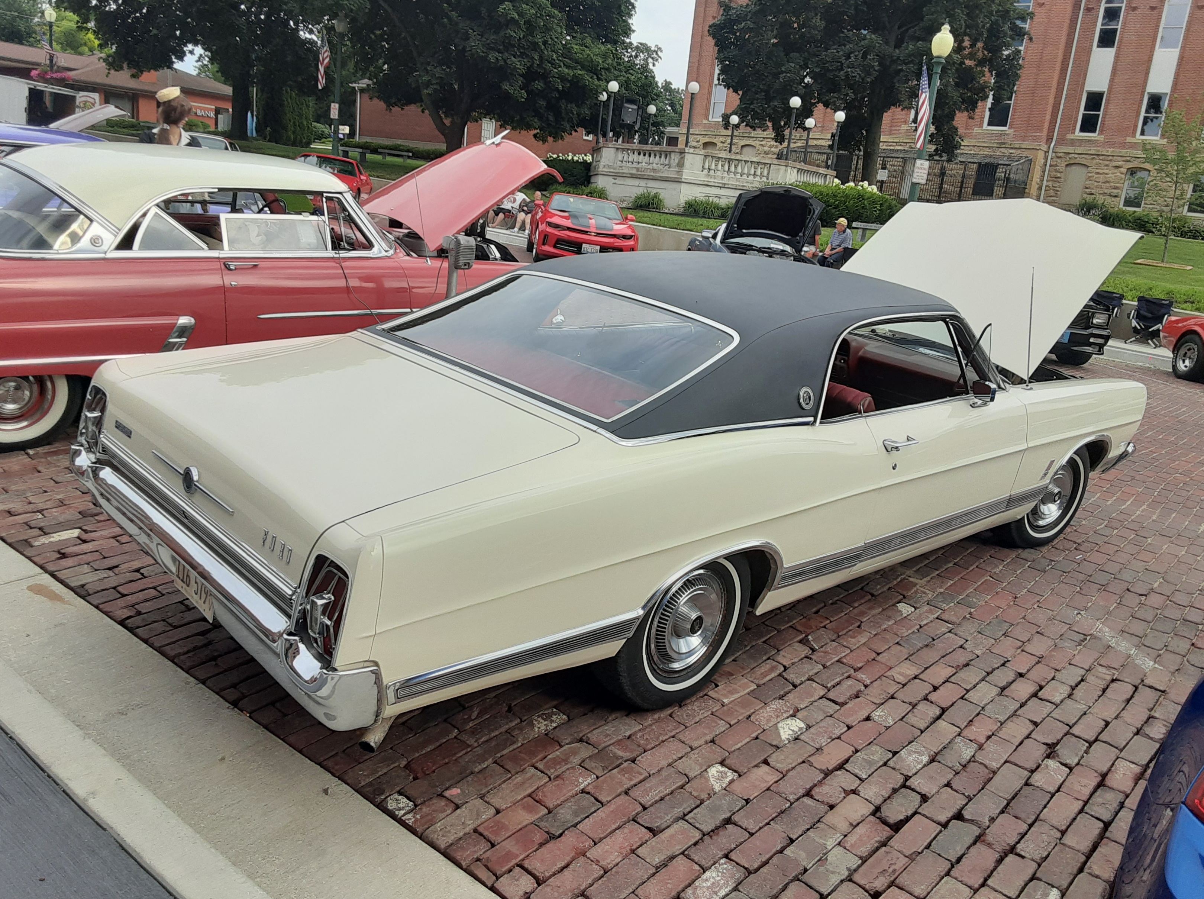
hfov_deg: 65.4
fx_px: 938
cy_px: 450
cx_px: 602
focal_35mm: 27
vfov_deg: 51.2
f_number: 1.9
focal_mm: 2.91
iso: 40
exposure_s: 1/833
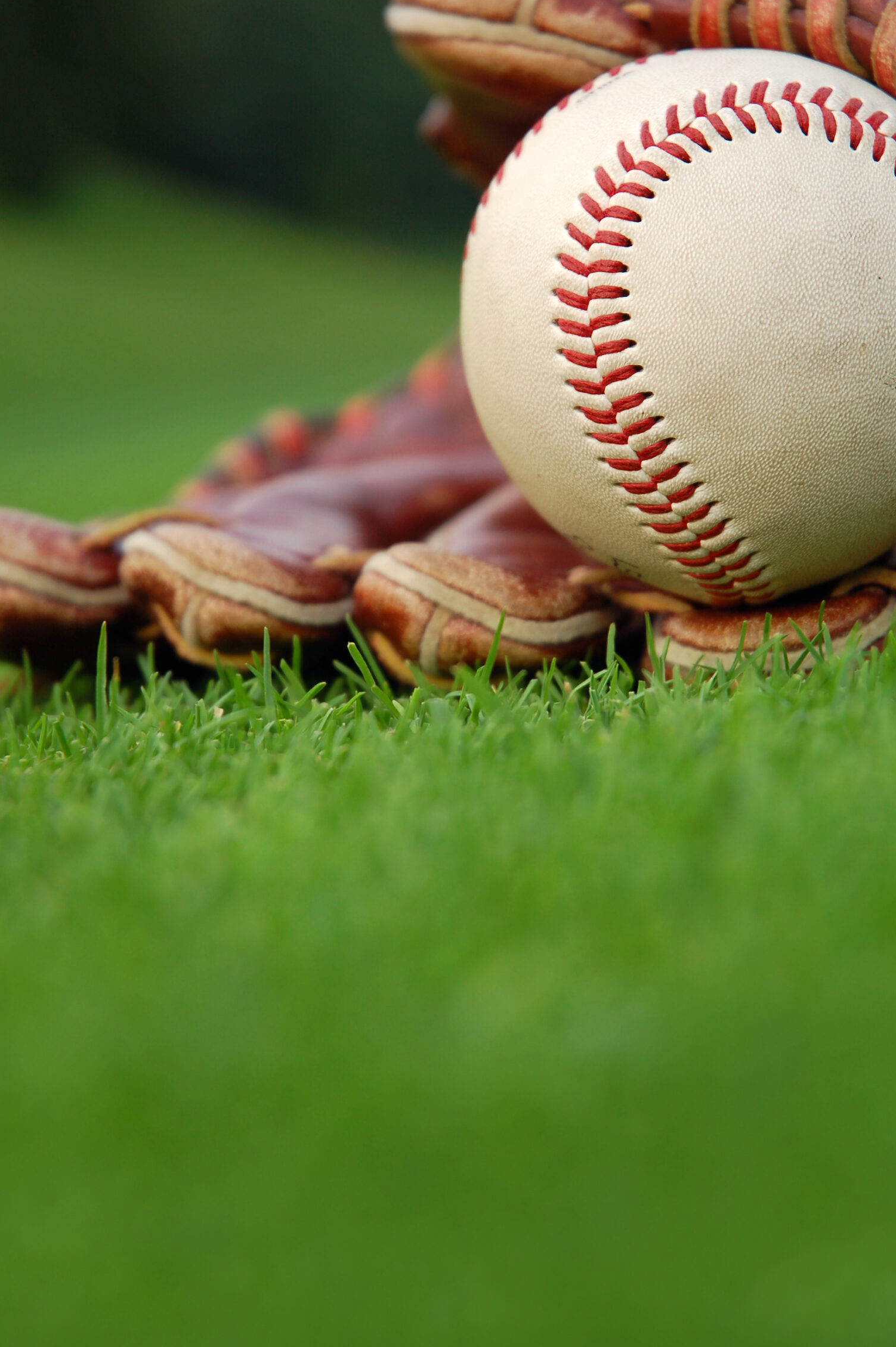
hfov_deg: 11.5
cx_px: 469
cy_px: 603
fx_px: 4451
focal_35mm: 119
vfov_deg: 17.2
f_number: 5
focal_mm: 70
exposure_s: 1/100
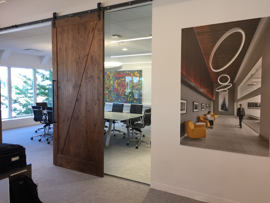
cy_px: 102
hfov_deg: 61.7
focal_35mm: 29
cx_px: 135
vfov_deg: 48.2
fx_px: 226
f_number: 2.2
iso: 40
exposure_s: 1/60
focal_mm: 4.15
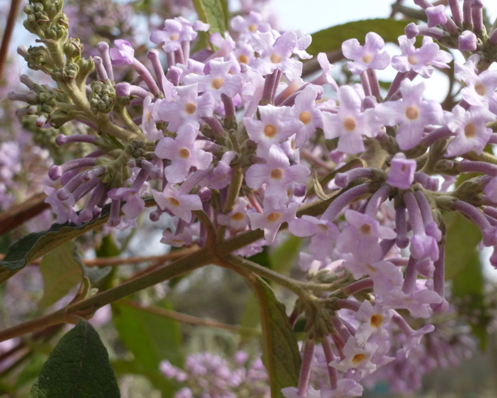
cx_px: 256
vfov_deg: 29.1
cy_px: 196
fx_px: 765
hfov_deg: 36.0
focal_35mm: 52
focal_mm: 8.7
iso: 100
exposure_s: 1/400
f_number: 4.1
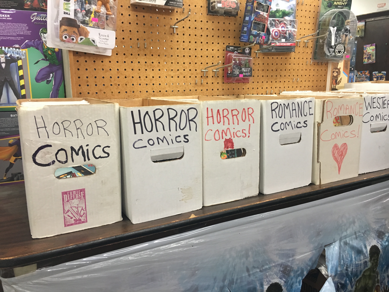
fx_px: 326
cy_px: 146
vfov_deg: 48.2
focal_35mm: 29
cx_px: 194
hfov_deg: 61.7
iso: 125
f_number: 2.2
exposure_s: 1/30
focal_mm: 4.15
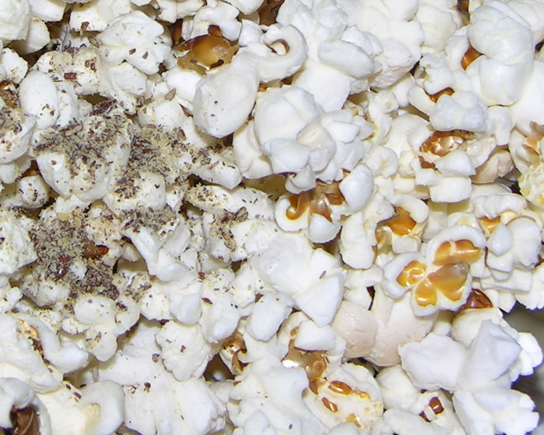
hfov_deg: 12.8
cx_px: 154
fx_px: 2416
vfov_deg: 10.2
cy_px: -14
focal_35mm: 150
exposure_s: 1/60.1
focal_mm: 11.6
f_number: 3
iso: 50
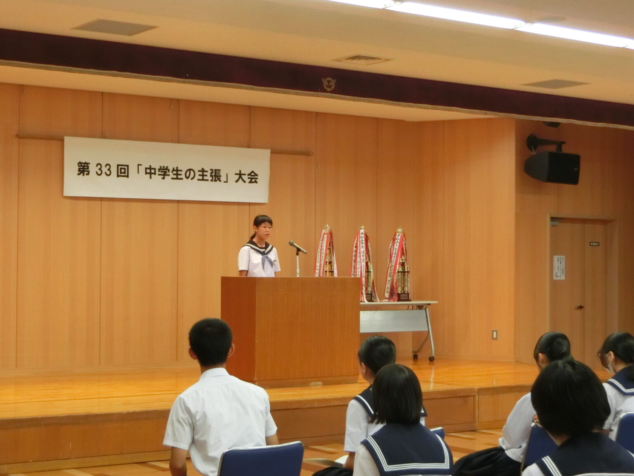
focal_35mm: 70
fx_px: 1282
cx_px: 317
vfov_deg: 21.0
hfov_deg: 27.8
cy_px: 238
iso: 800
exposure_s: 1/60
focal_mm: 12.4
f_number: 5.2
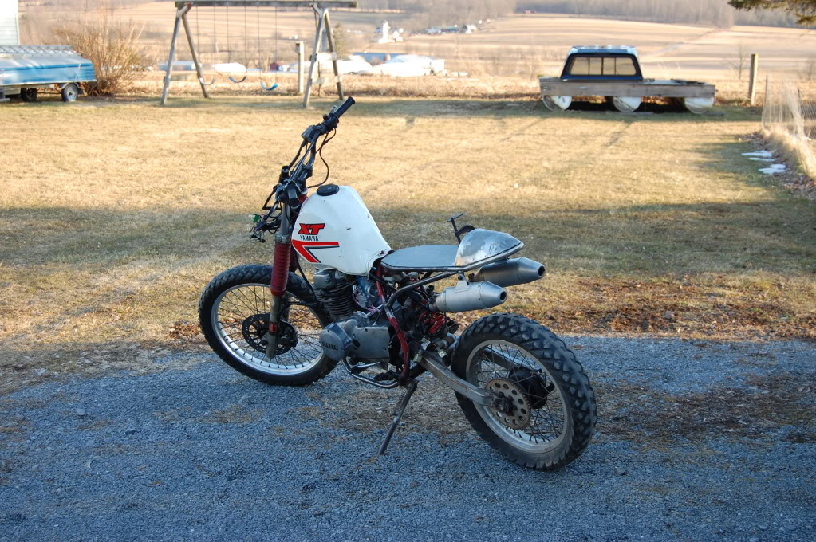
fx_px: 1291
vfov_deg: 23.7
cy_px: 271
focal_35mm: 57
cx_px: 408
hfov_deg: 35.1
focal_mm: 38
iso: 250
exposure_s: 1/125
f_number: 5.6
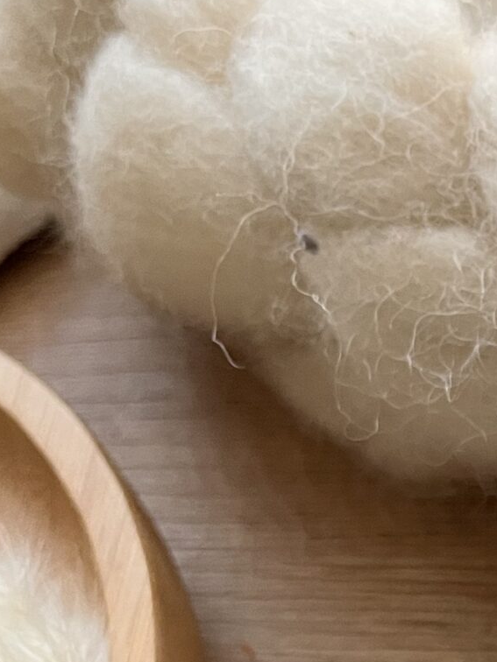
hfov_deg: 15.4
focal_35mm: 88
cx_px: 767
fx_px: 1685
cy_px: 983
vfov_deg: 19.5
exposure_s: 1/60
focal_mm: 5.1
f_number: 1.6
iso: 125
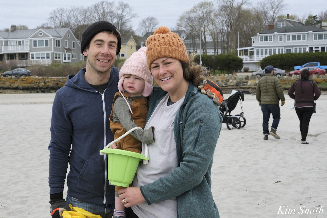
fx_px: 409
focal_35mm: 45
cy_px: 109
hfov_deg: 43.6
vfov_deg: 29.9
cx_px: 164
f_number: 8
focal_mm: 30.2
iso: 640
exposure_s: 1/850
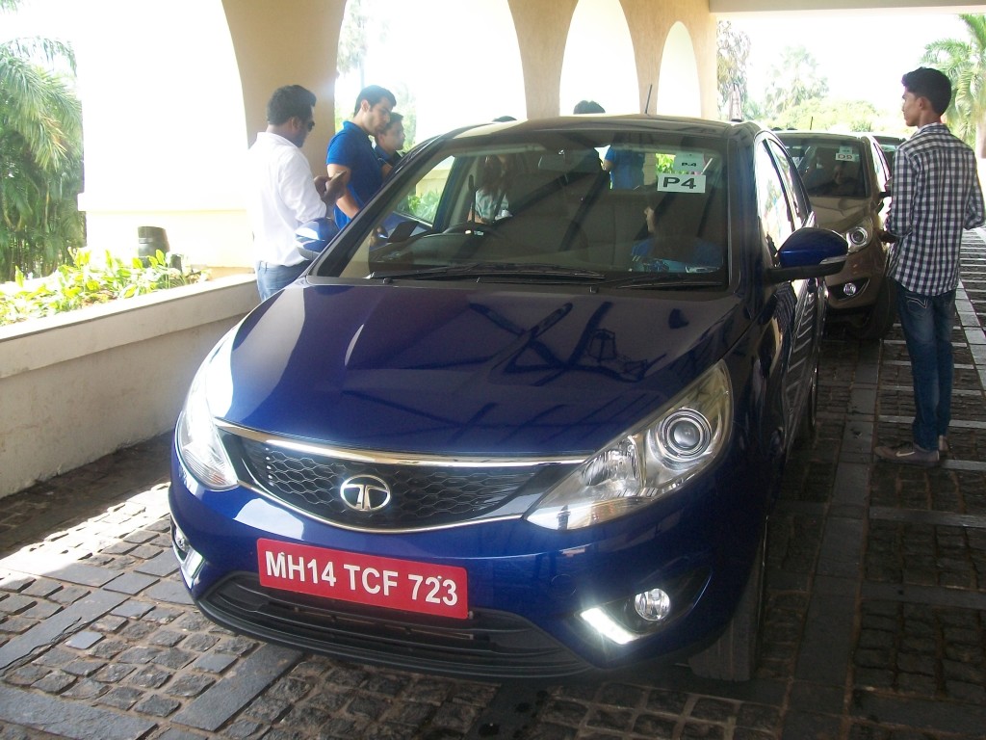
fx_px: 1025
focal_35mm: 36
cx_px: 493
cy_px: 370
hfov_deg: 51.4
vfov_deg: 39.7
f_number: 2.7
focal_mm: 6
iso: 80
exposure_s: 1/125
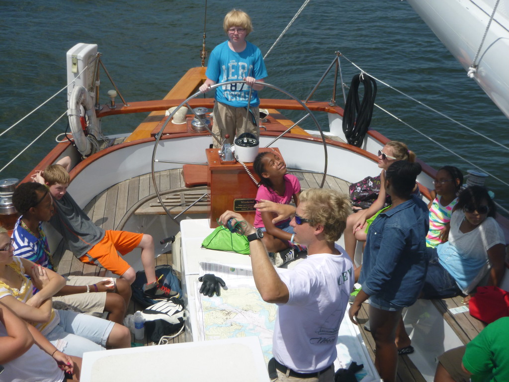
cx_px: 254
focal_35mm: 50
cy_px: 191
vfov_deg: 29.1
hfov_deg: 38.2
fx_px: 735
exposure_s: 1/640
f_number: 4.9
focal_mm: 9
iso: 100
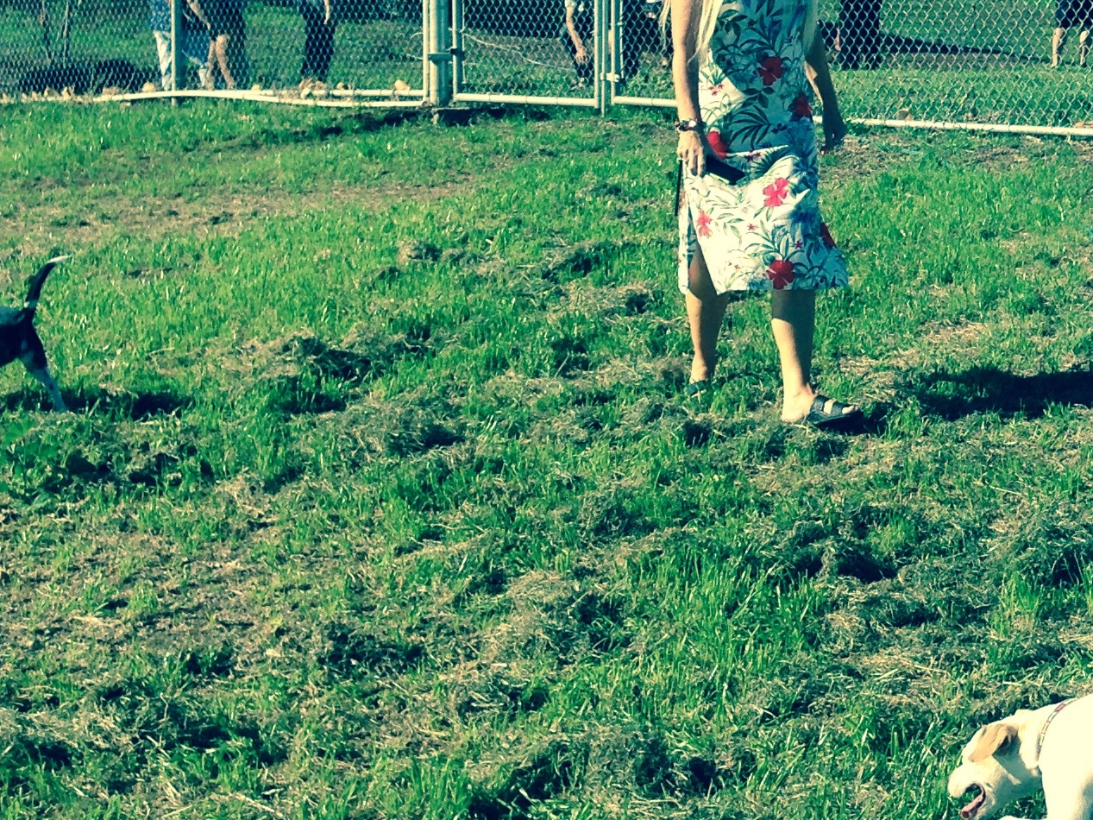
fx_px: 2684
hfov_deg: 21.2
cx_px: 1347
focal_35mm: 85
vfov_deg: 17.1
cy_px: 65
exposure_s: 1/1466
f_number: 2.4
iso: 50
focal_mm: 4.12
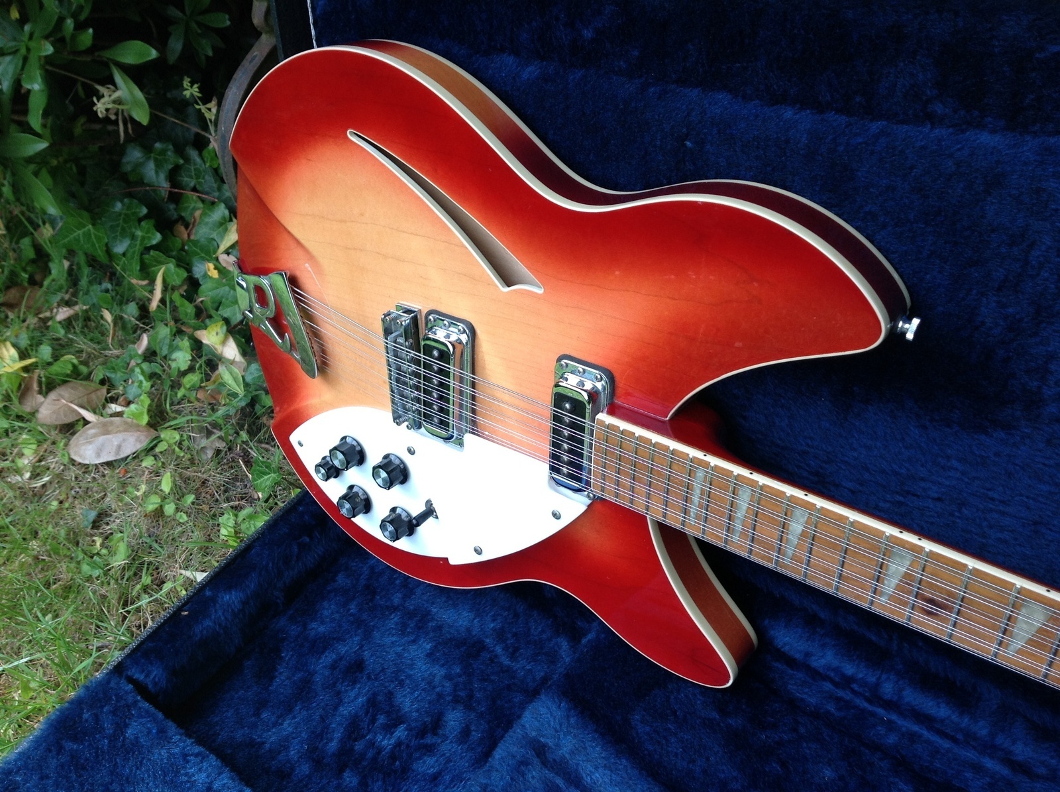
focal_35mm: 35
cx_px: 530
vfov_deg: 40.6
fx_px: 1070
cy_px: 396
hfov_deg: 52.7
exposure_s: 1/210
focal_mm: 4.28
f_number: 2.4
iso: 50
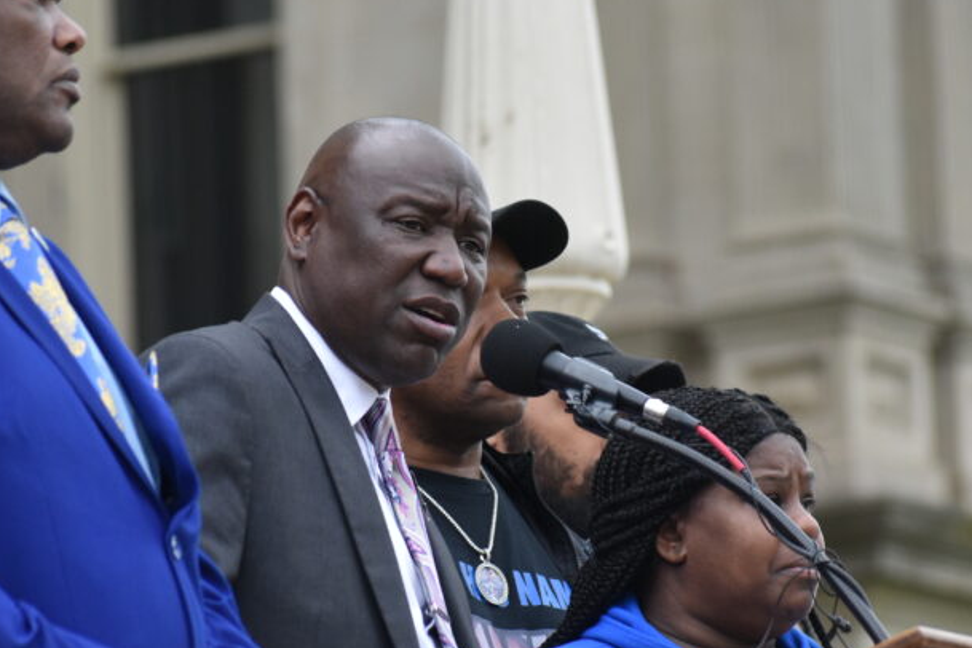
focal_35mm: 429
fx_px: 11582
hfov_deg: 4.8
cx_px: 420
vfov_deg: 3.2
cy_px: 384
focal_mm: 170
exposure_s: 1/1000
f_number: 5
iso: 800
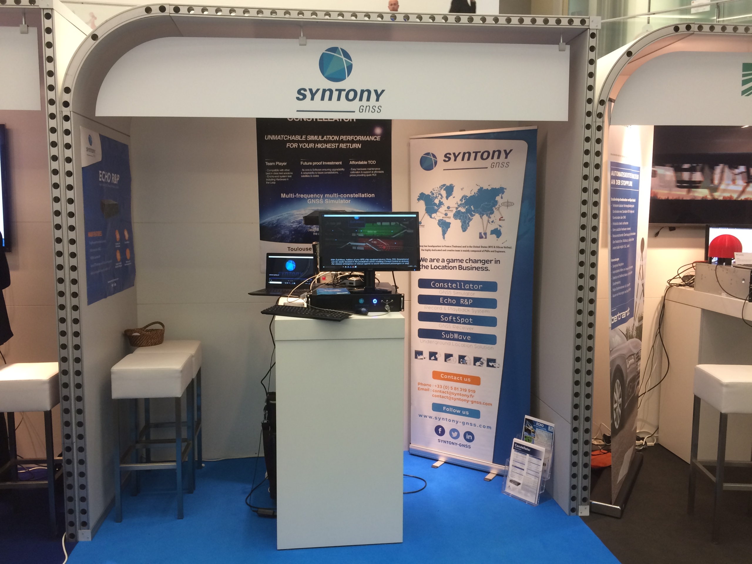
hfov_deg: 61.7
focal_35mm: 29
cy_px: 282
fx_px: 630
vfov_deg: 48.2
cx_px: 376
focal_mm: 4.15
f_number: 2.2
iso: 100
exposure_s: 1/33
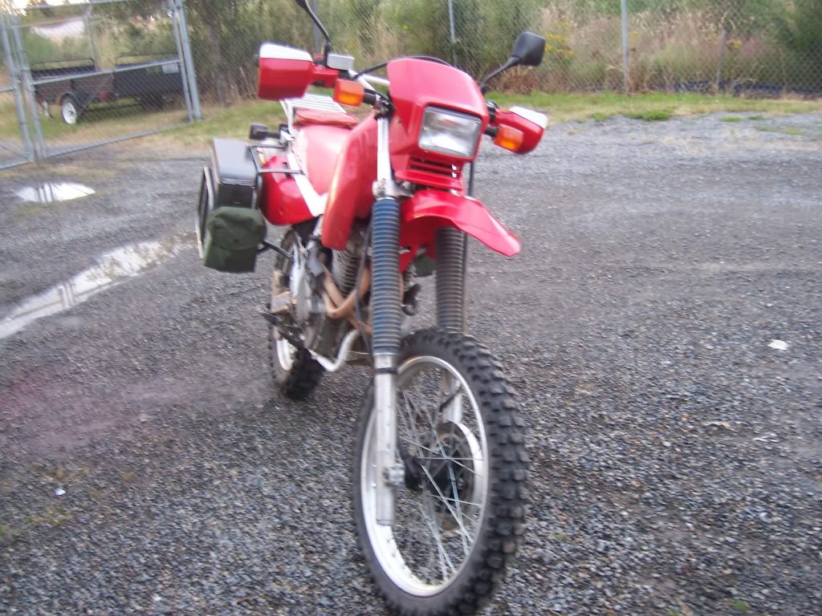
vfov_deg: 39.7
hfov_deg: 51.4
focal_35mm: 36
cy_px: 308
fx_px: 855
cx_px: 411
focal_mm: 6.2
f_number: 2.8
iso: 160
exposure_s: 1/10
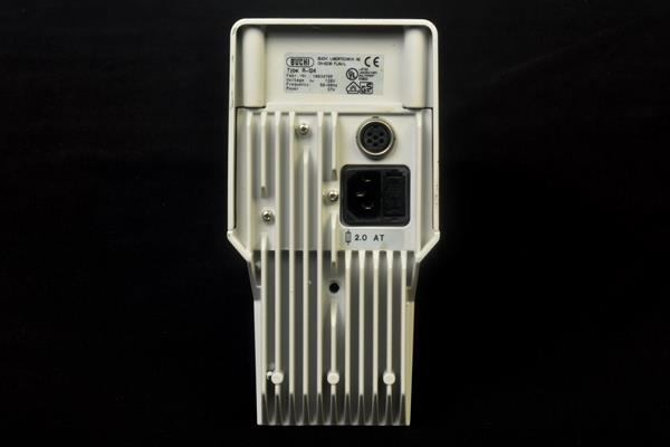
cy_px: 224
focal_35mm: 82
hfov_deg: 24.6
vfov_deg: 16.6
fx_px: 1535
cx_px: 335
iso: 200
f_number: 13
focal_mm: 55
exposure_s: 1/200
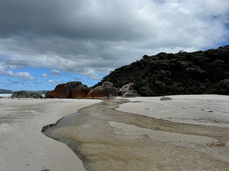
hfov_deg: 71.6
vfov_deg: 56.8
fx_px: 159
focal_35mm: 24
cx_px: 114
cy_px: 86
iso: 80
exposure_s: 1/7092
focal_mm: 6.86
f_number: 1.78
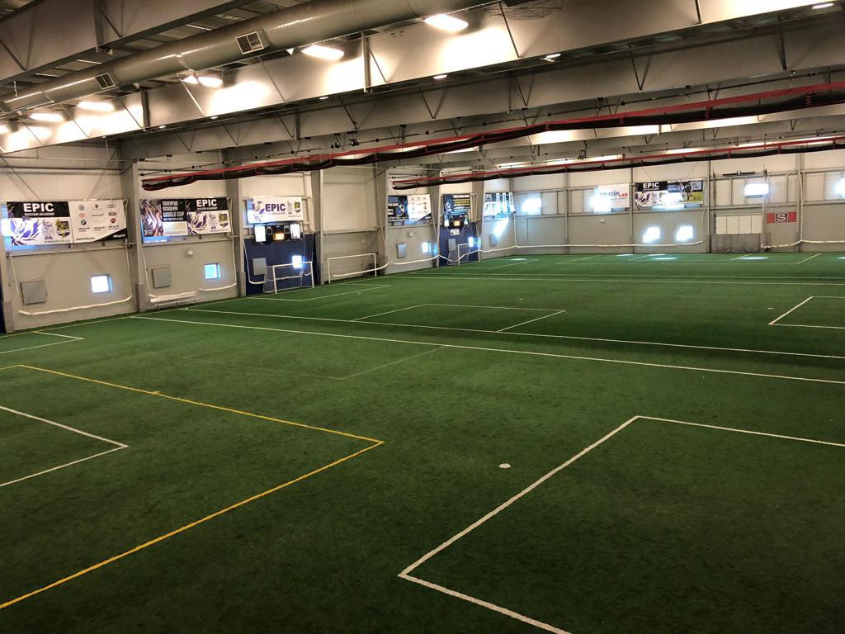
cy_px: 317
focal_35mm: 28
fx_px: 683
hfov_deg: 63.4
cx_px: 422
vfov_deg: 49.7
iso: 80
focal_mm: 4
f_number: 1.8
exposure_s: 1/15
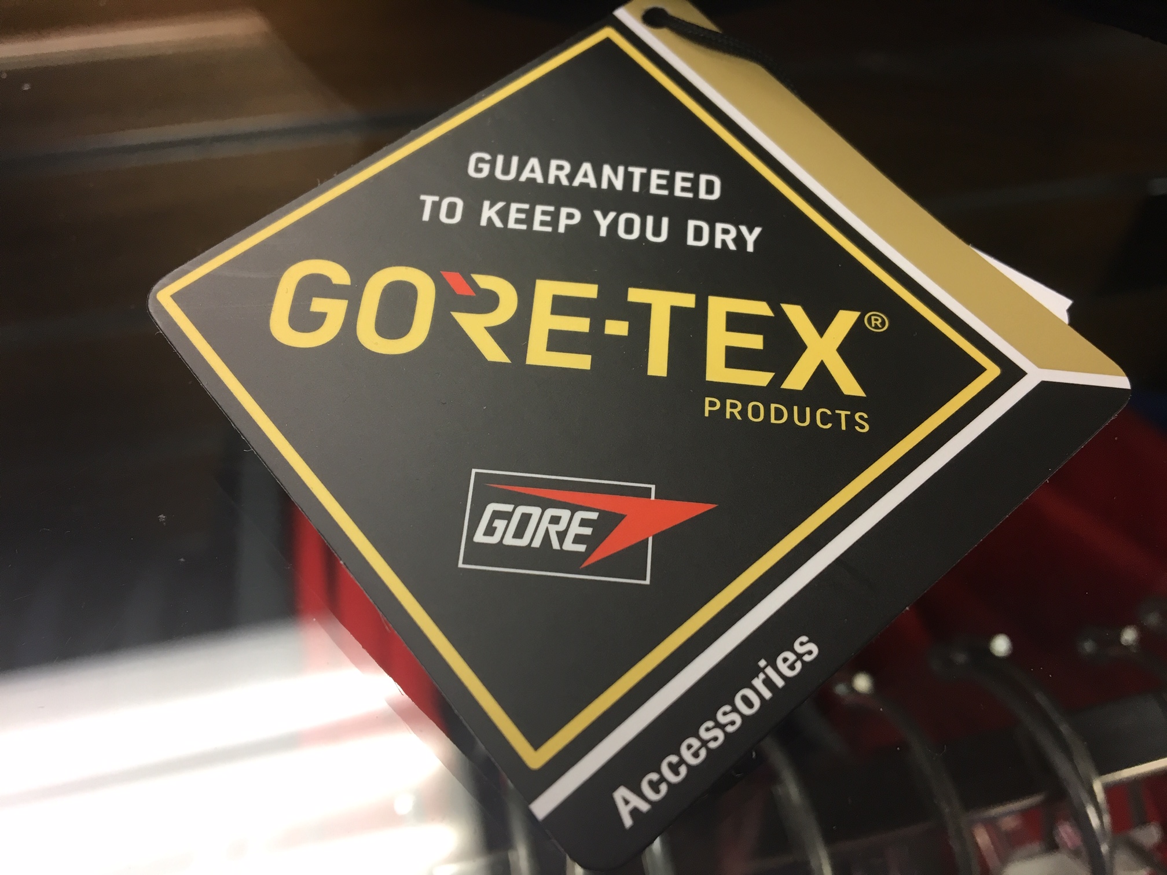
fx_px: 978
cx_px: 584
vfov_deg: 48.2
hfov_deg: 61.7
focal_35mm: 29
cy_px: 438
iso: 50
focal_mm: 4.15
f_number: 2.2
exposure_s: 1/30
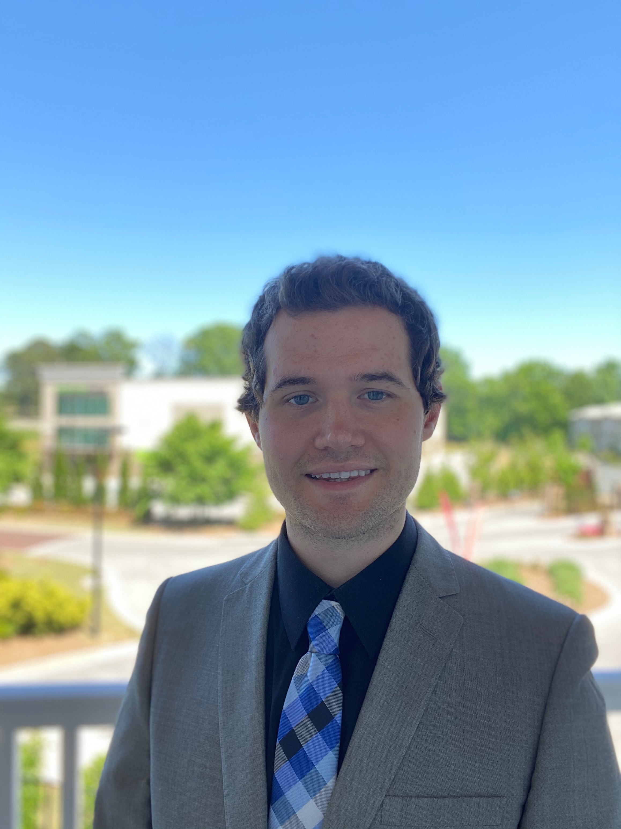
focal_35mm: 30
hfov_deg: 46.8
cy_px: 414
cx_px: 310
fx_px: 718
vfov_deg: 60.0
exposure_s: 1/122
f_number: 2.2
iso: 25
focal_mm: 2.71
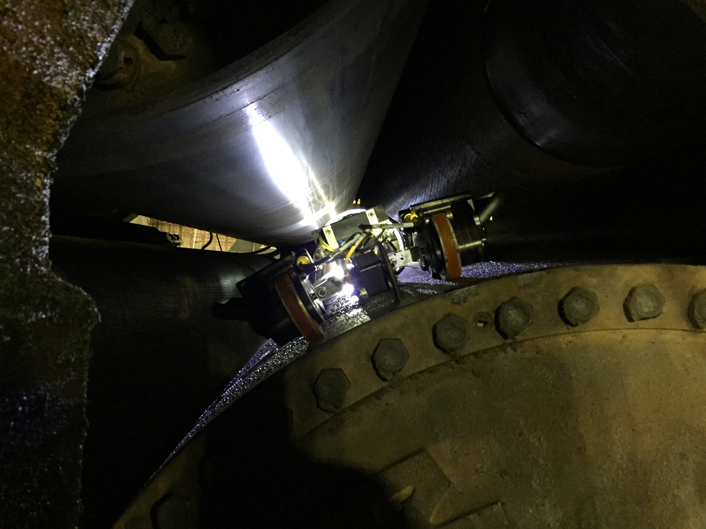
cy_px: 264
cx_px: 353
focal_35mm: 29
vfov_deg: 48.2
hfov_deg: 61.7
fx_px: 591
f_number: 2.2
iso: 320
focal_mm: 4.15
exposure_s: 1/15
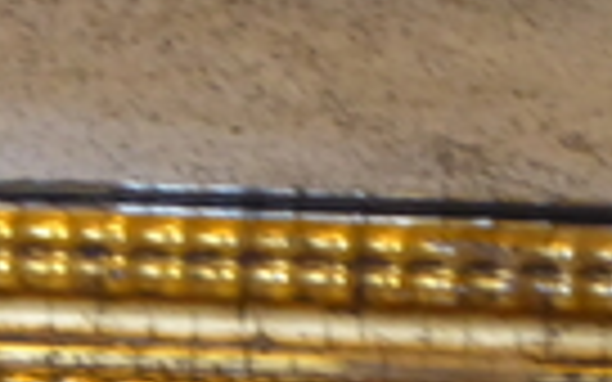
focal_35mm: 459
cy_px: 76
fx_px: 7656
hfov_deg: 4.6
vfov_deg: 2.9
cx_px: 32
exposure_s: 1/6
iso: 400
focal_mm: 17.5
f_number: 5
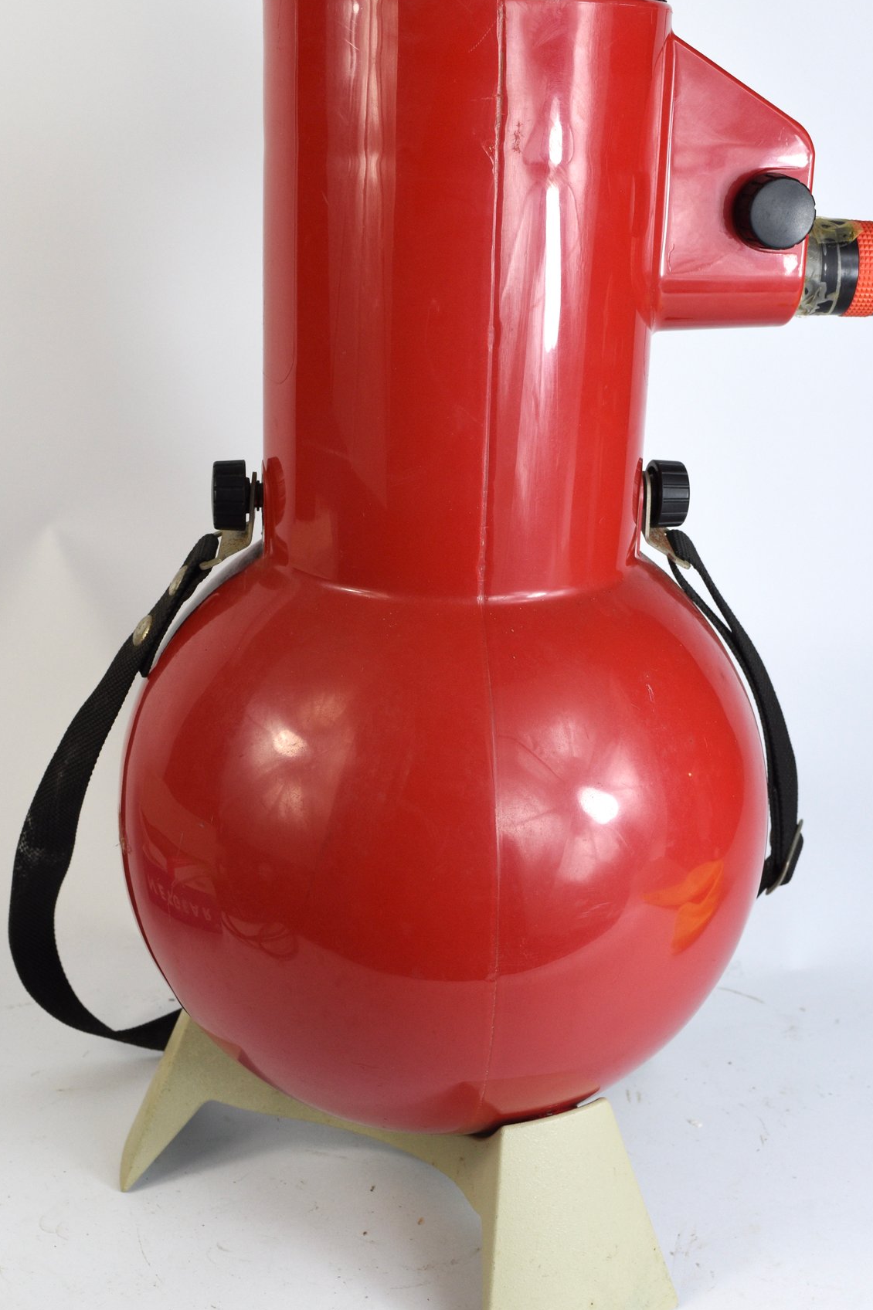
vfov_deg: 42.8
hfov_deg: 29.2
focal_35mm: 46
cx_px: 448
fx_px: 1674
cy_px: 652
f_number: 8
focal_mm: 26
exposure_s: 1/160
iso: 640
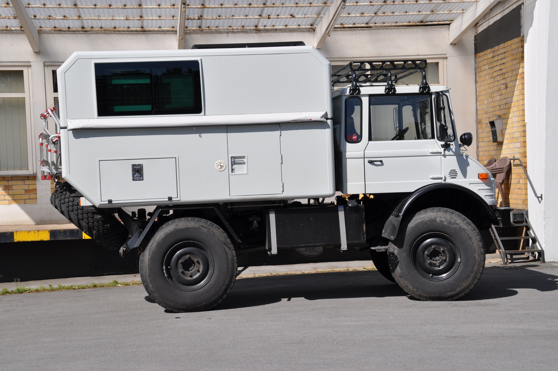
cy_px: 186
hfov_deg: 31.9
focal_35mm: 63
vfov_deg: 21.5
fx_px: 975
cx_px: 279
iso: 200
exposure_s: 1/500
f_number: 11
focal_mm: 42
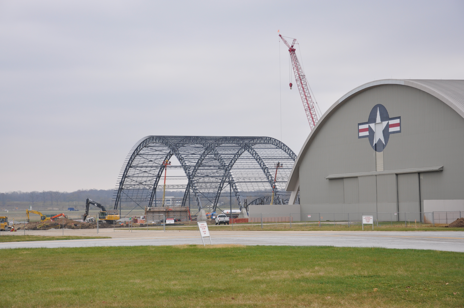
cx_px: 232
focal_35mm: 93
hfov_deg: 21.9
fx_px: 1197
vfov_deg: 14.7
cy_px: 154
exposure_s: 1/250
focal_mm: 62
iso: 200
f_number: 8
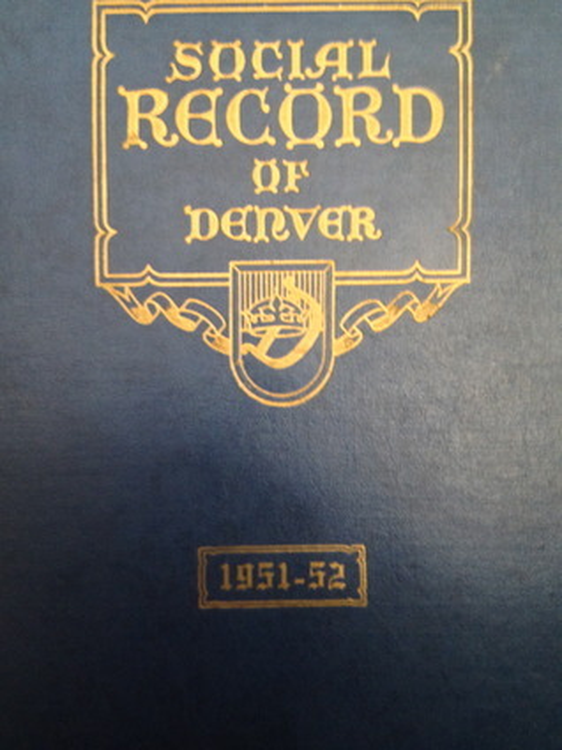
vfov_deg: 52.6
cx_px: 281
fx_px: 758
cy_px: 375
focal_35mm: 35
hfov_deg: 40.7
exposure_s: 1/20
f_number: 2.4
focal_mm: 4.28
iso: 320
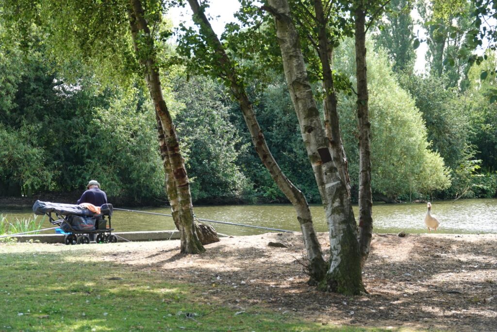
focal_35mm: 111
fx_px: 1533
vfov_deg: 12.4
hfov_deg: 18.4
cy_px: 166
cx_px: 248
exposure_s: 1/160
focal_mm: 40.73
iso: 100
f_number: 4
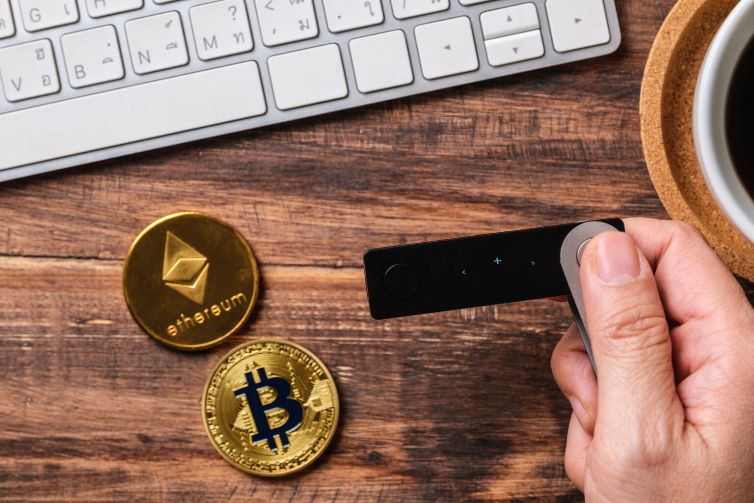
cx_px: 377
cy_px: 252
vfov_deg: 16.5
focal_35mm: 83
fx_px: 1738
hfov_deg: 24.5
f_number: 6.4
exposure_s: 1/7
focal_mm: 55
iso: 160
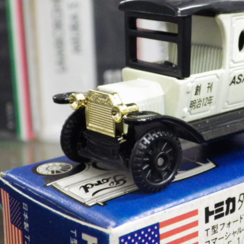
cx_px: 178
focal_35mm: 88
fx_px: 702
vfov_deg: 19.7
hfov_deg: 19.6
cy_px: 102
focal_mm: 10.7
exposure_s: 1/25
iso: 800
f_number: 4
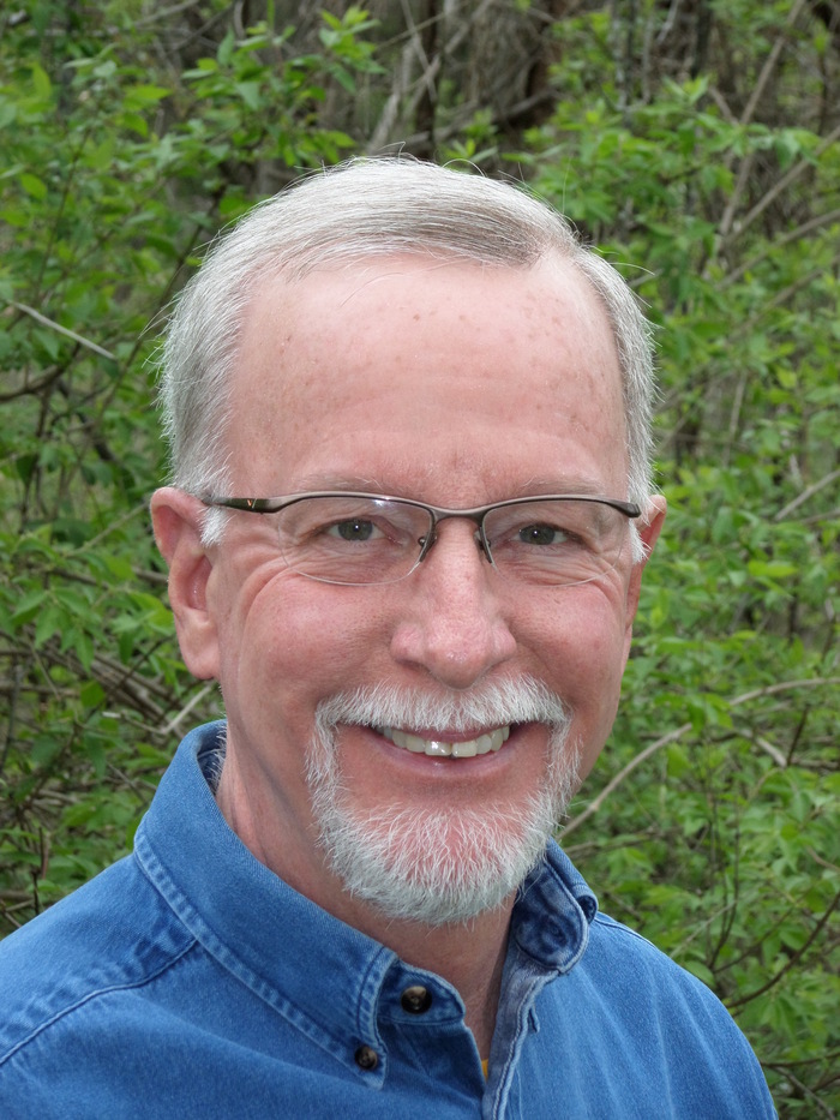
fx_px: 4335
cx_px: 420
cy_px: 560
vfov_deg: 14.7
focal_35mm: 134
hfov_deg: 11.1
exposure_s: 1/180
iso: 160
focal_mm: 24.1
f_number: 5.8
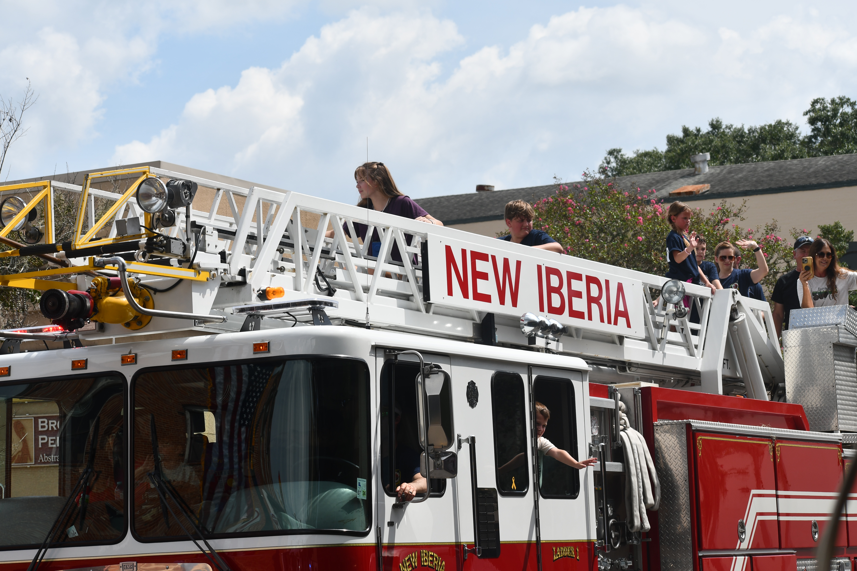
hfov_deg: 17.5
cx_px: 428
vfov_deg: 11.7
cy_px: 286
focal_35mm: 117
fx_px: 2785
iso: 100
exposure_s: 1/400
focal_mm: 78
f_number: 10
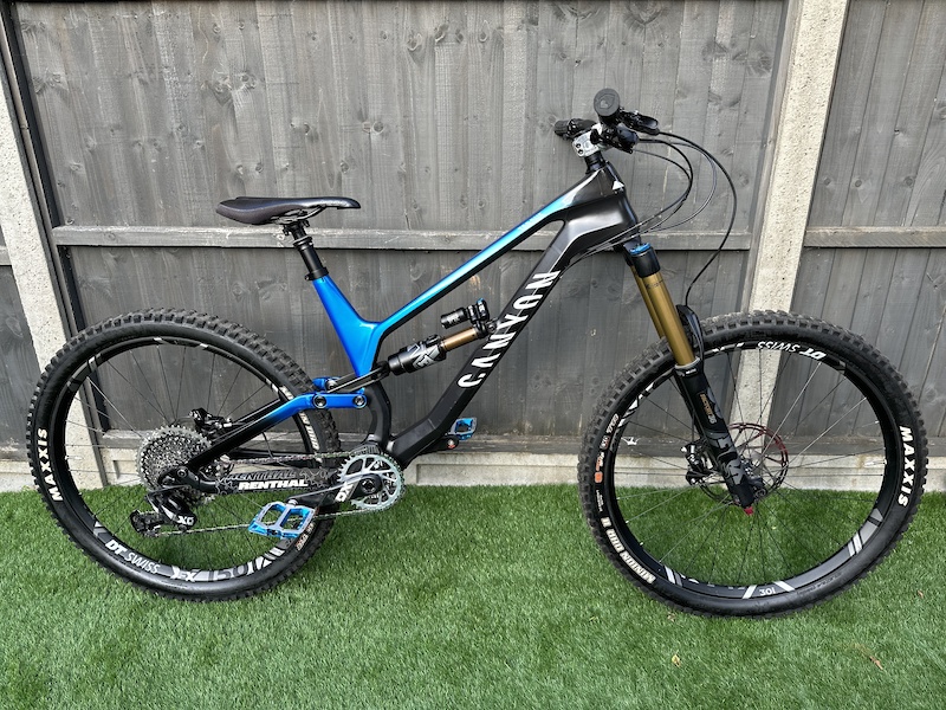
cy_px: 355
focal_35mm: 24
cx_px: 473
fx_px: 656
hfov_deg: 71.6
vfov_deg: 56.8
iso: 64
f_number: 1.78
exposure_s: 1/121
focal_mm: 6.86
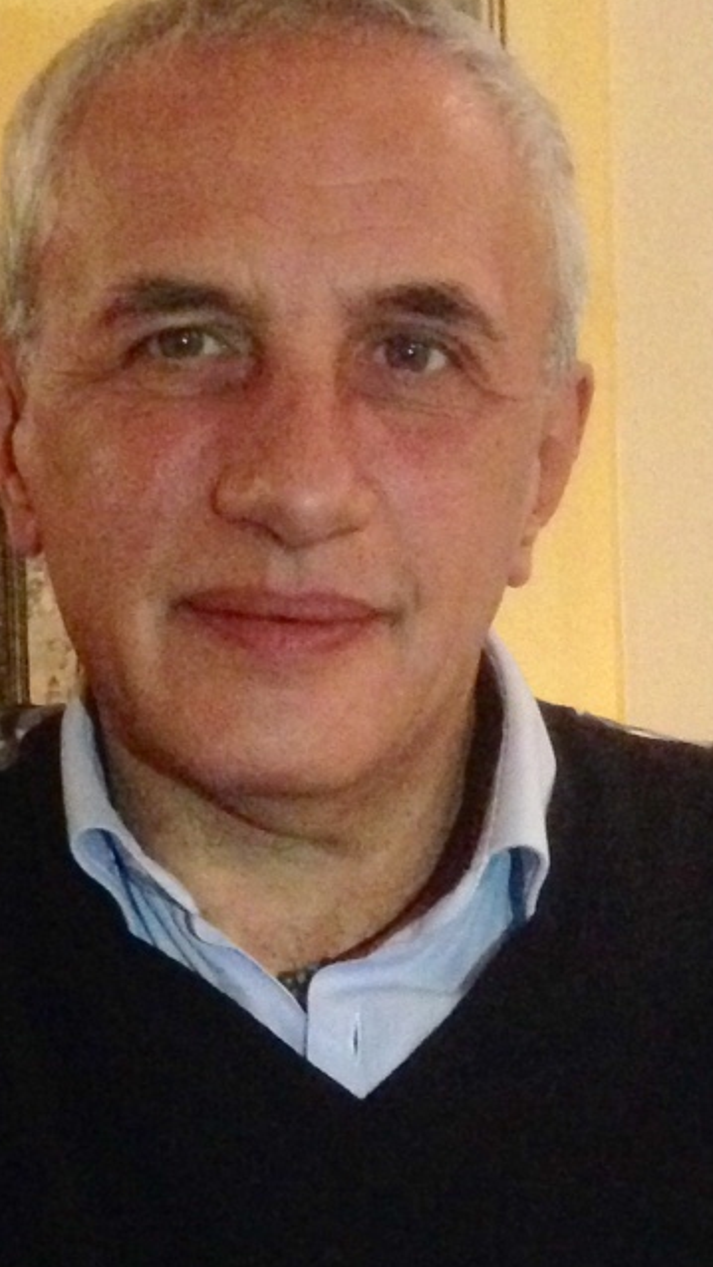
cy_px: 1162
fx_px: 3091
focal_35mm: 92
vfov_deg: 22.5
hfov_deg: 13.2
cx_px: 389
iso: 800
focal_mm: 4.12
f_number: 2.4
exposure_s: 1/15
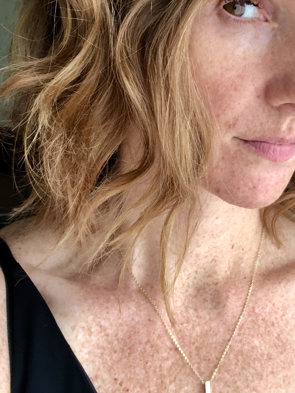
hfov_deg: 23.6
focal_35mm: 62
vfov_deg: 30.9
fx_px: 704
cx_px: 191
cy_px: 129
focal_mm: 2.87
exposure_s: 1/120
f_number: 2.2
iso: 40
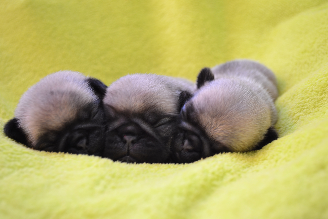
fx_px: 437
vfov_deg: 28.1
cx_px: 164
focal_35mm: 48
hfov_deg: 41.1
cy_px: 110
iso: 400
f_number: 4.8
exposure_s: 1/15
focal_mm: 32
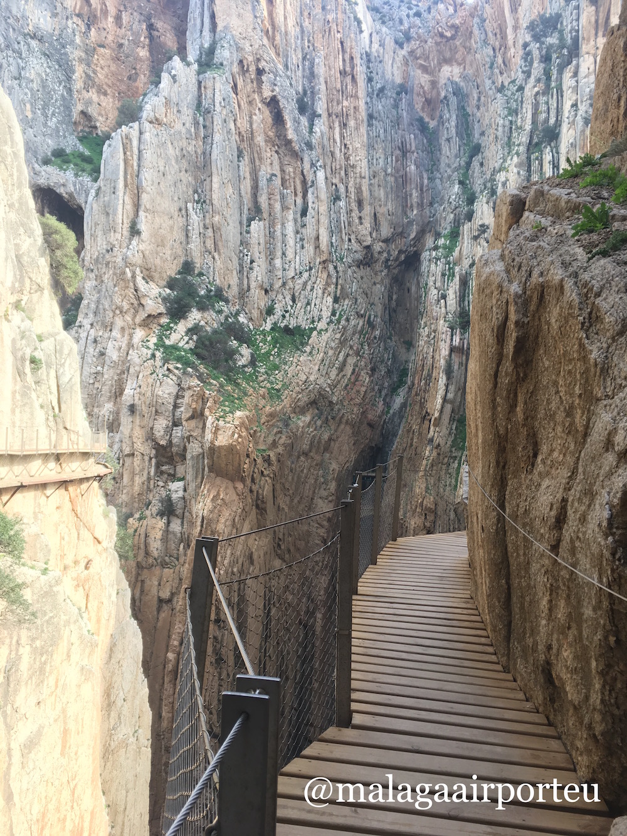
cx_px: 314
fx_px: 700
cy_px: 418
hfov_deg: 48.2
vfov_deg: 61.7
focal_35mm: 29
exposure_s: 1/100
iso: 25
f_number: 2.2
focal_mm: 4.15
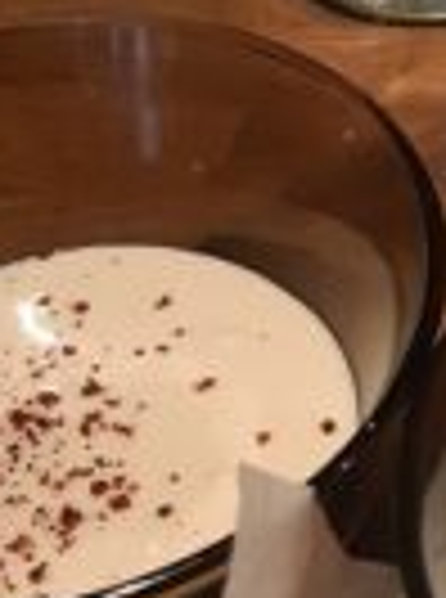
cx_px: 502
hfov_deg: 14.6
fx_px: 1692
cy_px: 396
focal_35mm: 98
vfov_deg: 20.0
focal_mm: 3.92
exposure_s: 1/25
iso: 500
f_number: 1.7
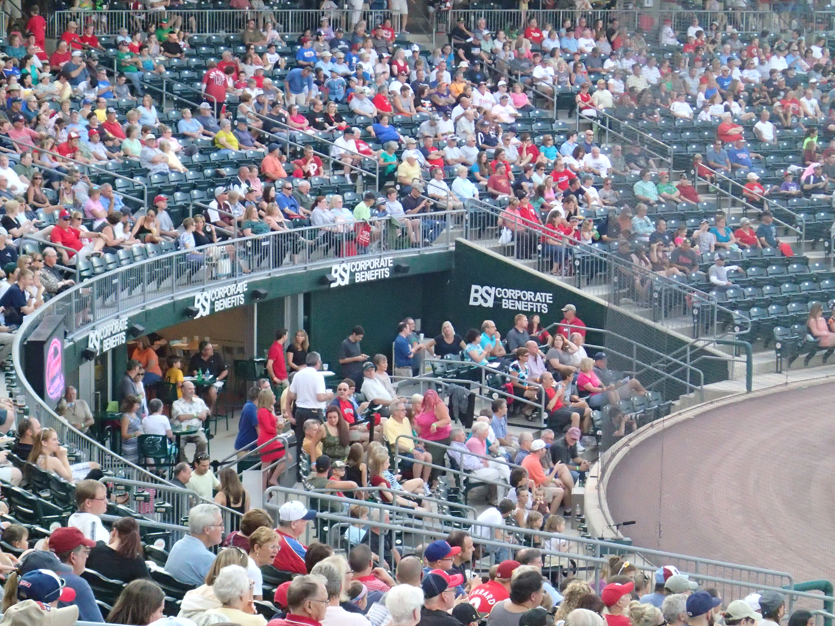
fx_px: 2461
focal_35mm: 102
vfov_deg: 14.5
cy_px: 318
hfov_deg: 19.3
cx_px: 411
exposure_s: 1/400
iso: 1600
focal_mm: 18
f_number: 4.9
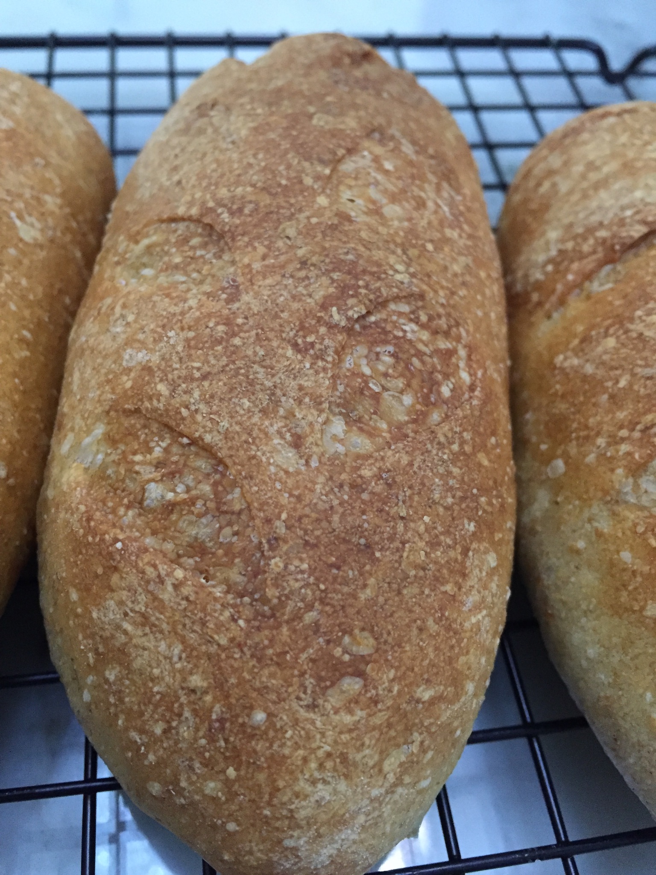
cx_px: 328
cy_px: 438
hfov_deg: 48.2
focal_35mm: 29
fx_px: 733
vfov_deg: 61.7
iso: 320
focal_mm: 4.15
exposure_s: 1/17
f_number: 2.2
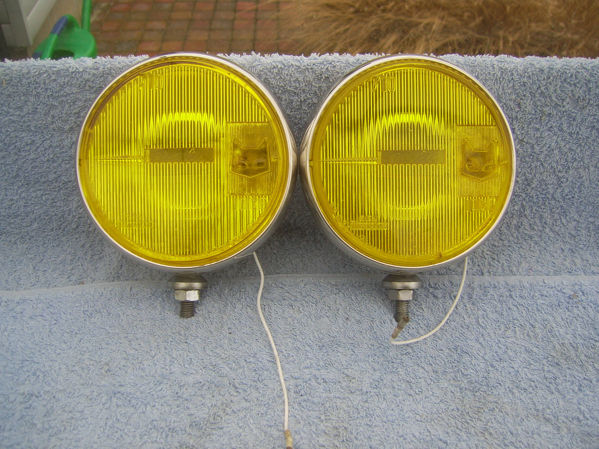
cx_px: 300
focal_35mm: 38
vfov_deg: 37.7
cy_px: 224
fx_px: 658
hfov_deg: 49.0
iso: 50
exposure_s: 1/80
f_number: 2.8
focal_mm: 7.8
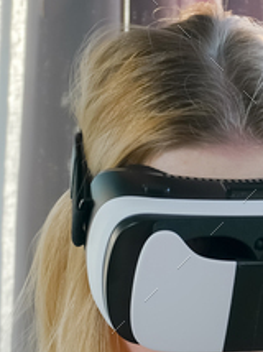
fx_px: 1898
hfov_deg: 7.9
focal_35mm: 187
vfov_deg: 10.5
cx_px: 291
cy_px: 381
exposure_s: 1/160
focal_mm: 31.5
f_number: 3.6
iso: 160
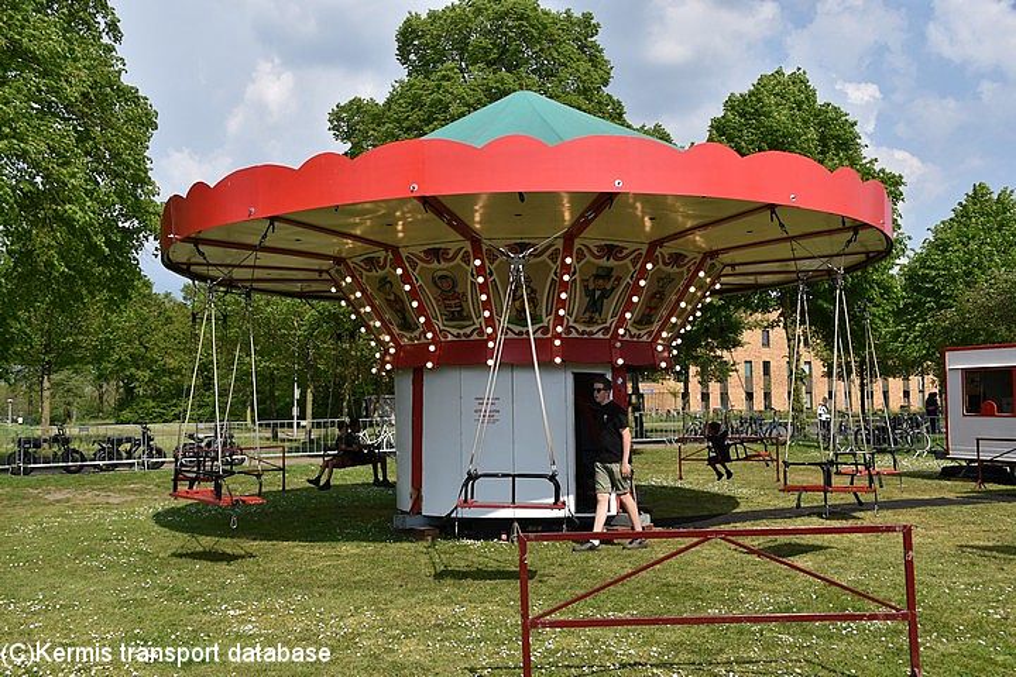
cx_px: 508
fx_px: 1016
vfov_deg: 36.9
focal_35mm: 36
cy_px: 338
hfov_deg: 53.1
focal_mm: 24
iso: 180
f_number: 8
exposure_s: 1/500
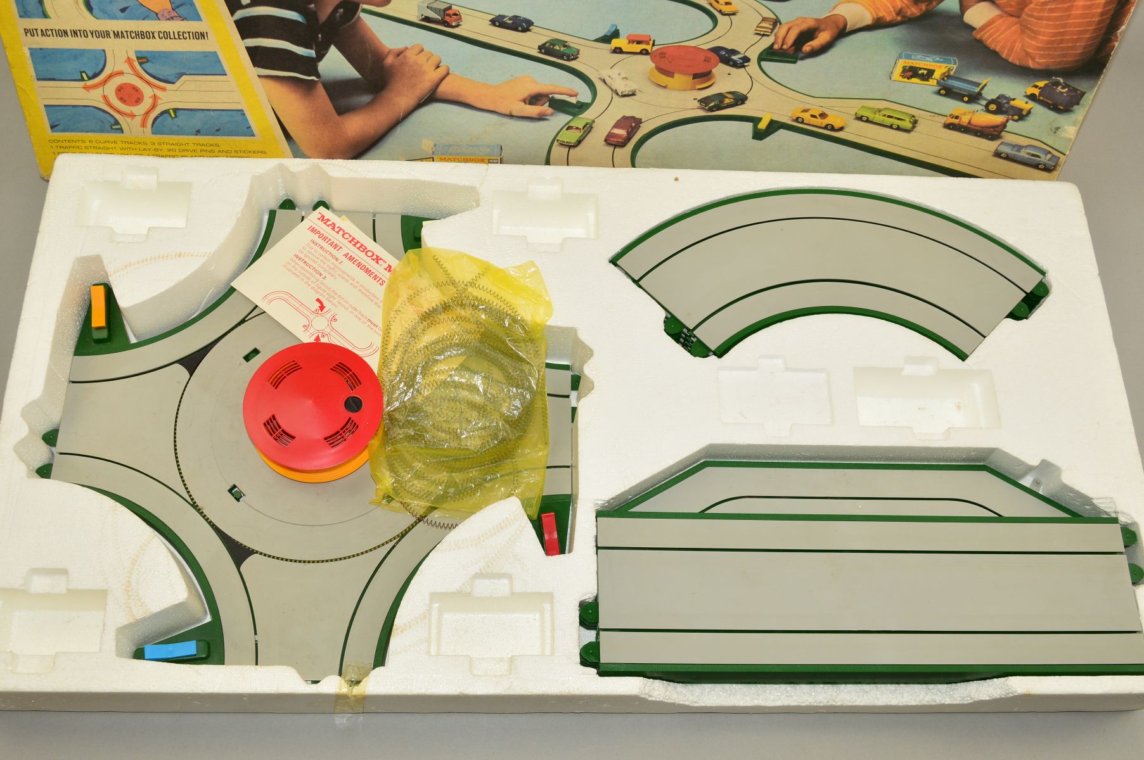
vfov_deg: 35.4
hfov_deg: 51.3
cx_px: 572
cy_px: 380
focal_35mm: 38
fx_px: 1191
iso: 200
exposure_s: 1/60
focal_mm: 25
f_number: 8
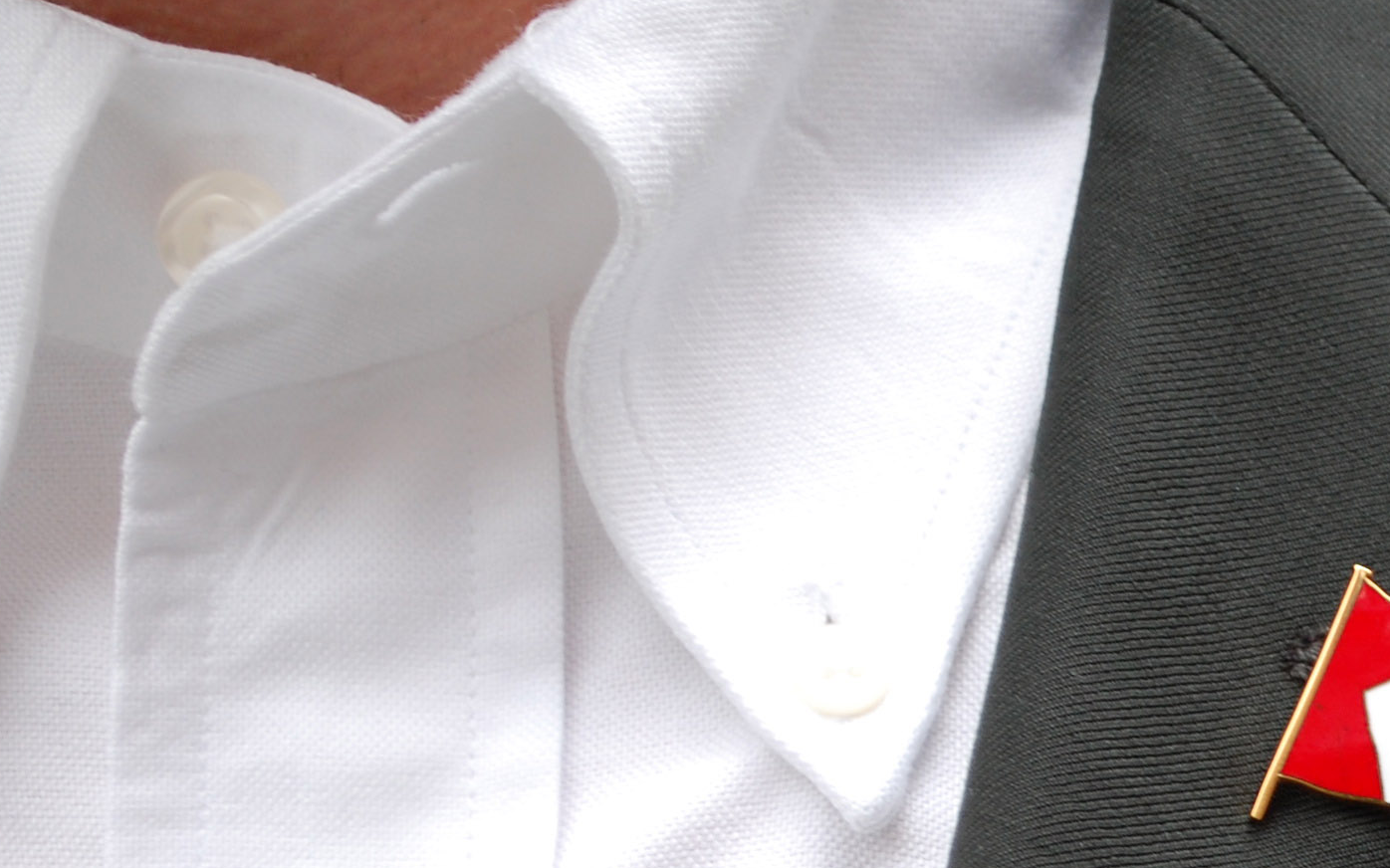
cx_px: 1403
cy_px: 731
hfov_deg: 13.1
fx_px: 5984
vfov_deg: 8.3
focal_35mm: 158
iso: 400
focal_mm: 48
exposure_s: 1/50
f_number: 5.6
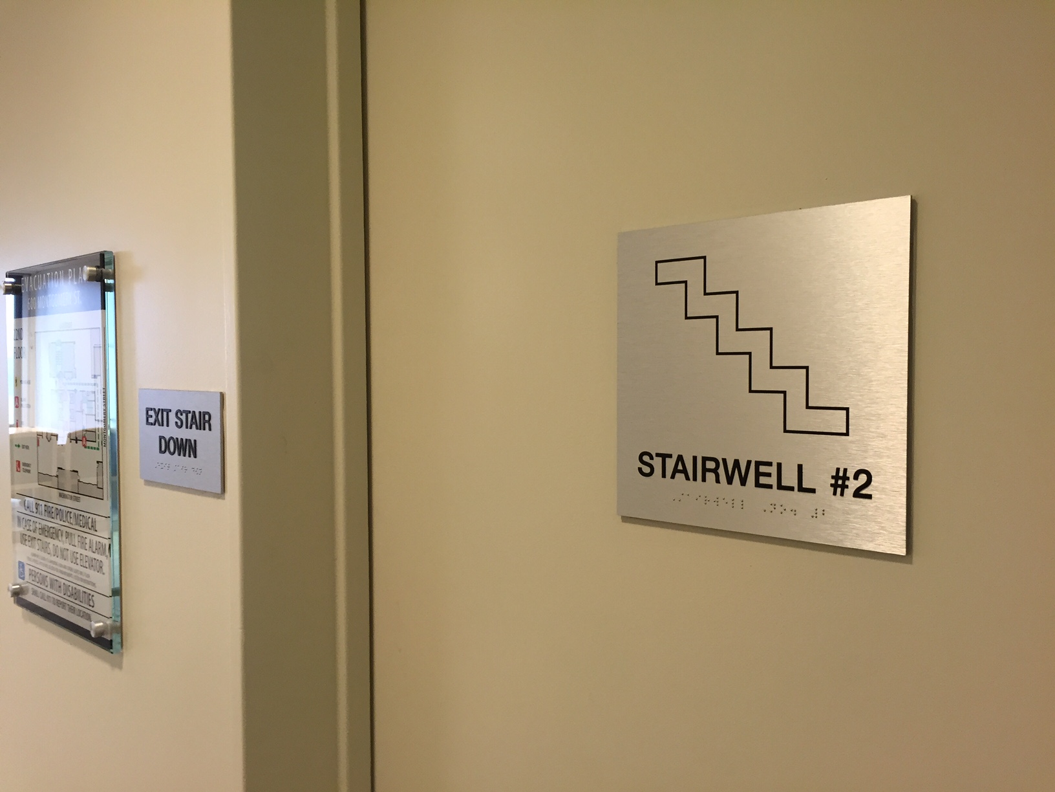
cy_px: 396
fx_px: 884
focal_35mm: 29
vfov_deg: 48.2
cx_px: 528
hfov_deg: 61.7
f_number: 2.2
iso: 80
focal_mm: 4.15
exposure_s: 1/30
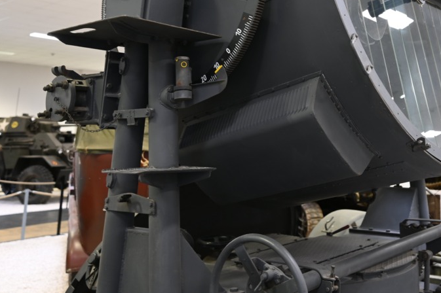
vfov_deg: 31.0
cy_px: 50
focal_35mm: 42
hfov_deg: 44.9
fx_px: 513
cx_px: 332
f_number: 2.8
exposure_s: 1/25
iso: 450
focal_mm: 23.5
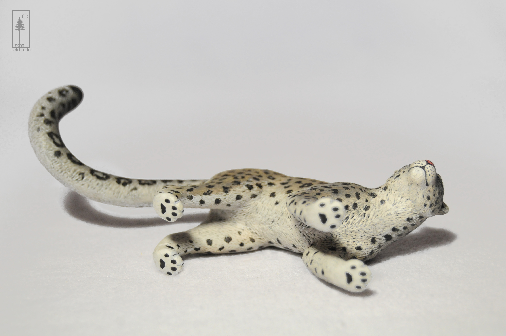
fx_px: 1053
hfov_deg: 27.0
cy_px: 168
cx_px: 253
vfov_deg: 18.1
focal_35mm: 75
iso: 1250
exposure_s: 1/125
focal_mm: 50
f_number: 5.6
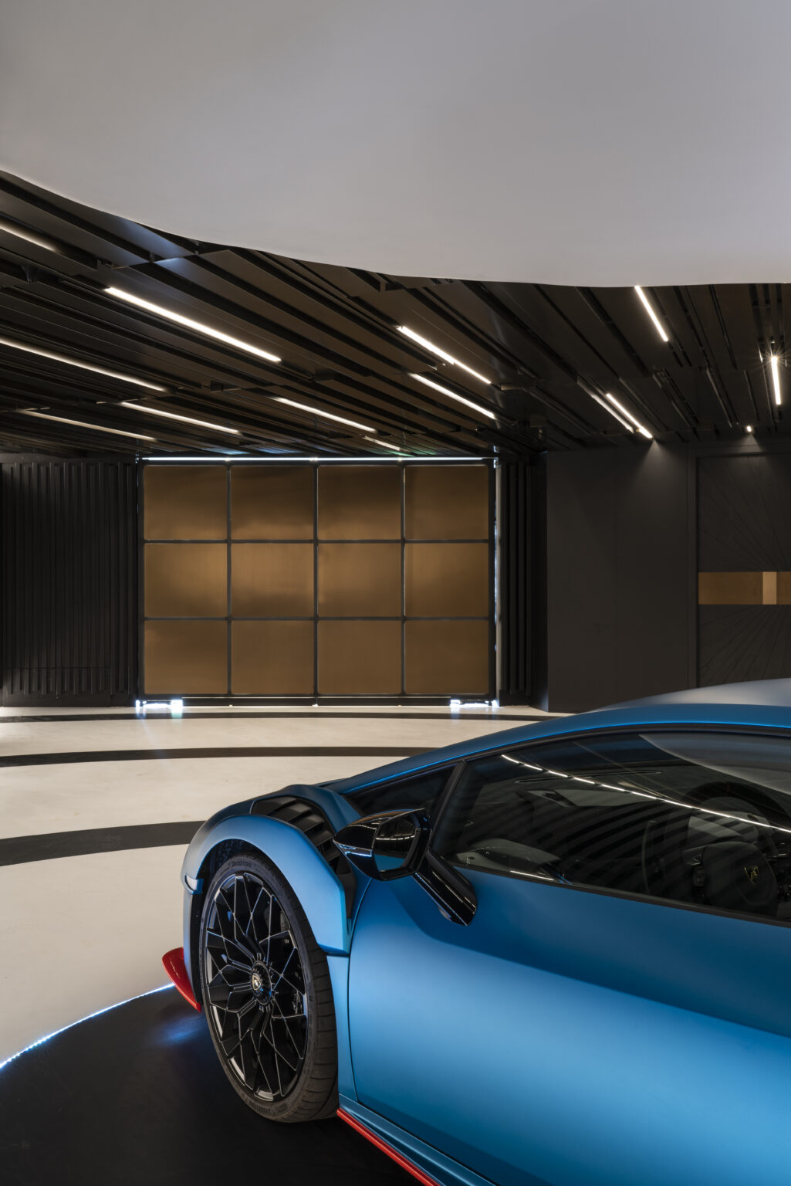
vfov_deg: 57.2
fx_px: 1087
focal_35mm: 33
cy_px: 593
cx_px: 396
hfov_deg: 40.0
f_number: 13
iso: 100
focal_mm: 33
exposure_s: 4
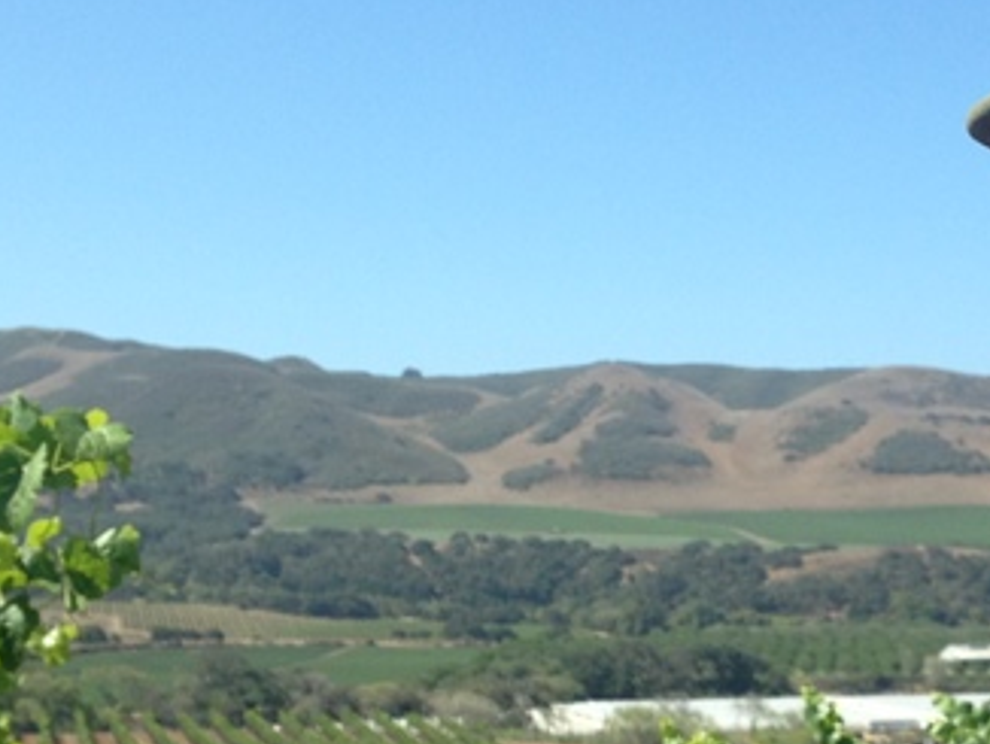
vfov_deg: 14.7
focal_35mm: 99
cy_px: 762
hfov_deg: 19.5
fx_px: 2833
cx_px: 894
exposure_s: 1/968
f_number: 2.4
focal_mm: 4.12
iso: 50
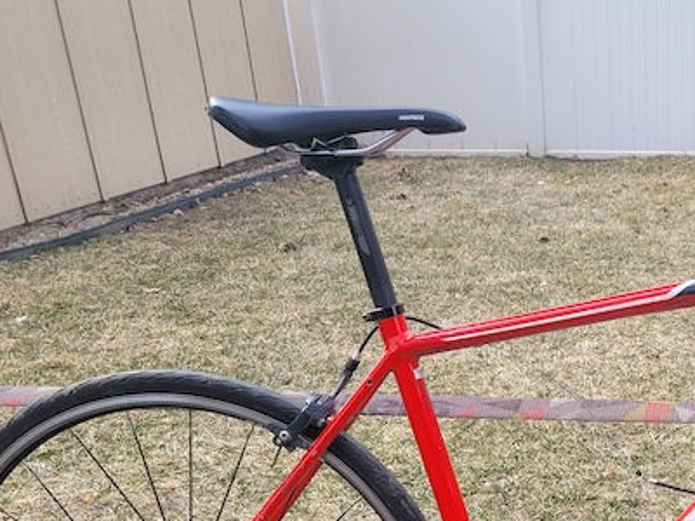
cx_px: 631
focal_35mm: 52
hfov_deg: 34.7
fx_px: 1044
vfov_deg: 26.7
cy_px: 504
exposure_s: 1/539
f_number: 1.8
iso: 40
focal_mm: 5.4
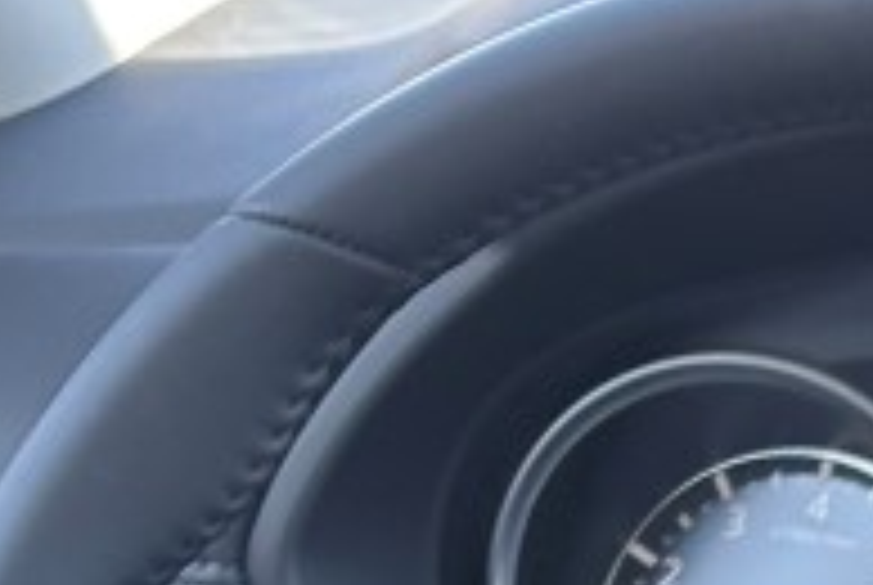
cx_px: 1044
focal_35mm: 263
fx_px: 6387
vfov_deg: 5.1
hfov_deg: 7.7
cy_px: 1418
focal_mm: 6.86
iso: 80
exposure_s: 1/96
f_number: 1.78
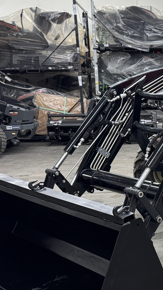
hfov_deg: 18.6
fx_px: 453
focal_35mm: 59
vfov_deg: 35.4
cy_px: 162
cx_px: 227
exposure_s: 1/60
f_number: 1.78
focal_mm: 6.76
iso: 250
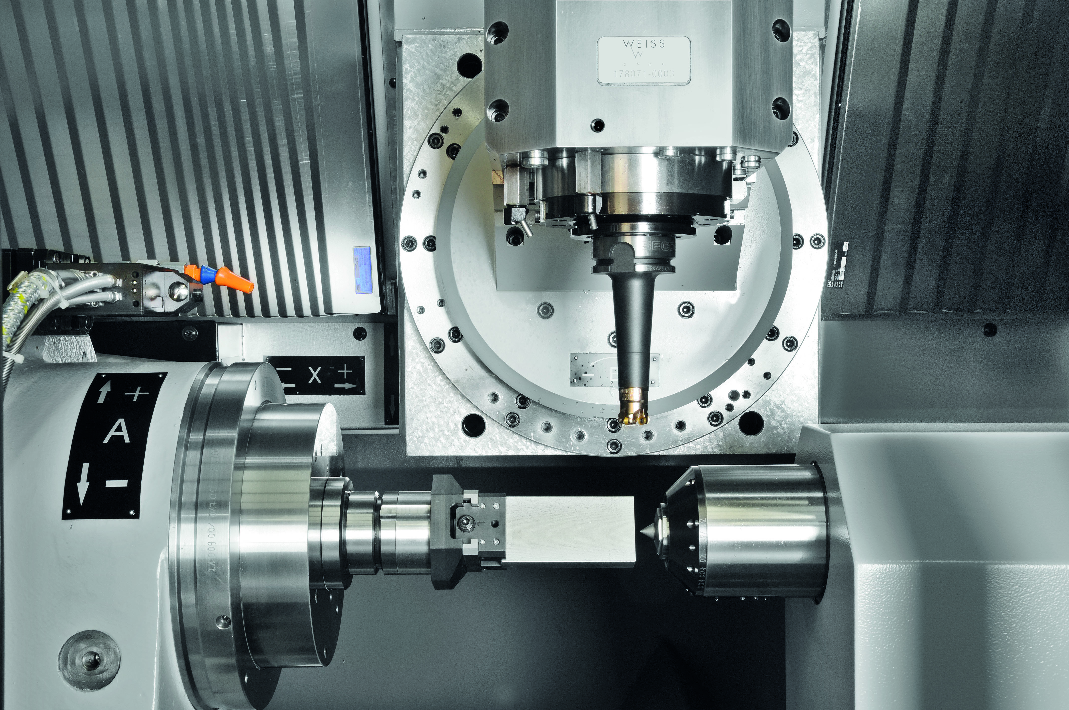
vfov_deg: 28.0
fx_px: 1424
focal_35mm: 48
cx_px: 534
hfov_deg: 41.2
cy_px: 355
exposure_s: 1/2
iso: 200
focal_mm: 32
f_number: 16
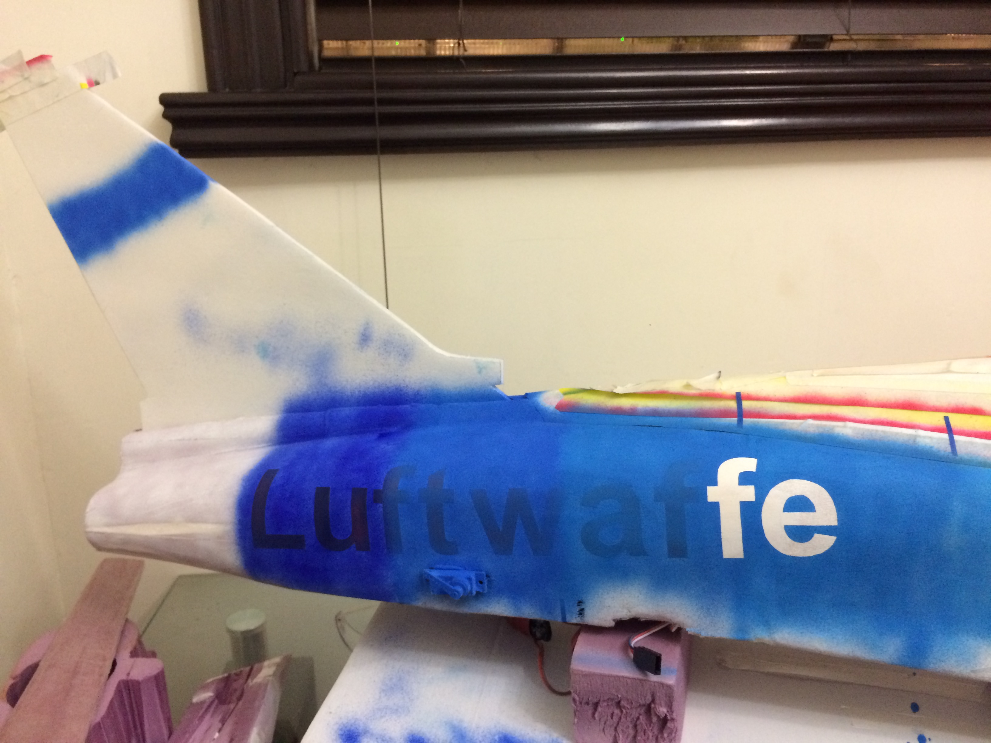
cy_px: 372
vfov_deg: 48.2
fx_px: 830
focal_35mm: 29
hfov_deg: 61.7
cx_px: 496
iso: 320
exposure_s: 1/15
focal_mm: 4.15
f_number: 2.2
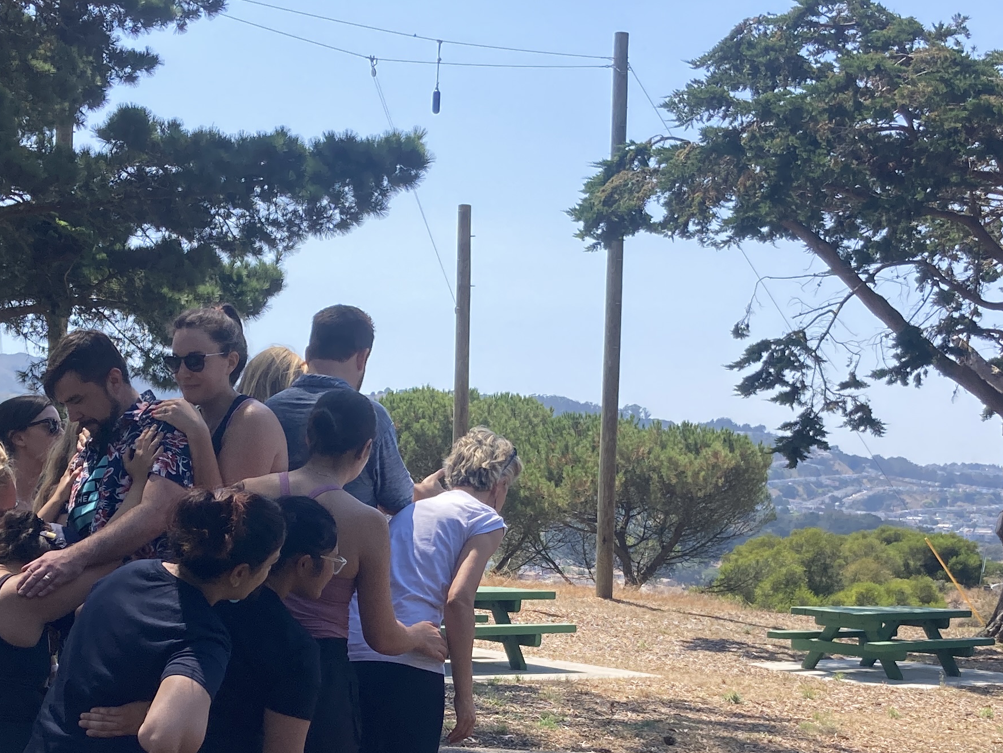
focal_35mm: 64
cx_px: 425
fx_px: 1854
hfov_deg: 30.2
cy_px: 604
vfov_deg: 22.6
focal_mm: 3.99
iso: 20
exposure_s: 1/1215
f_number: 1.8
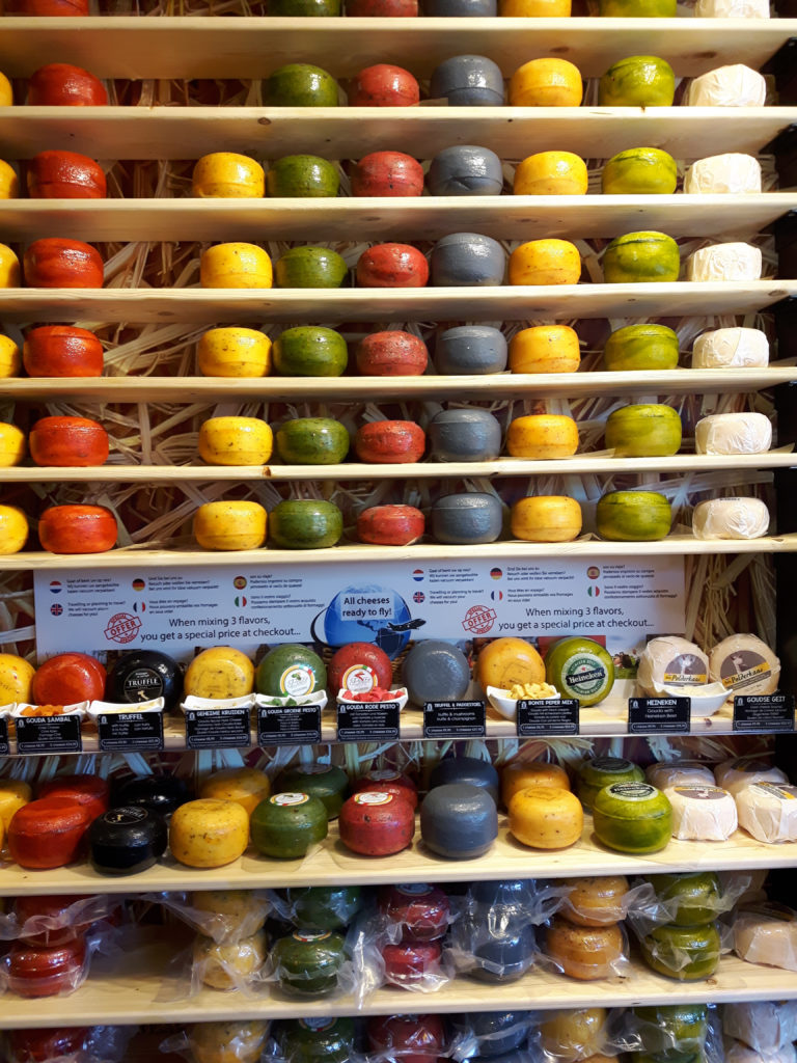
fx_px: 952
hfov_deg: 45.4
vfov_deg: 58.4
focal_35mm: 31
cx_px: 398
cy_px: 532
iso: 64
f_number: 1.9
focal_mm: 3.7
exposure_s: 1/50
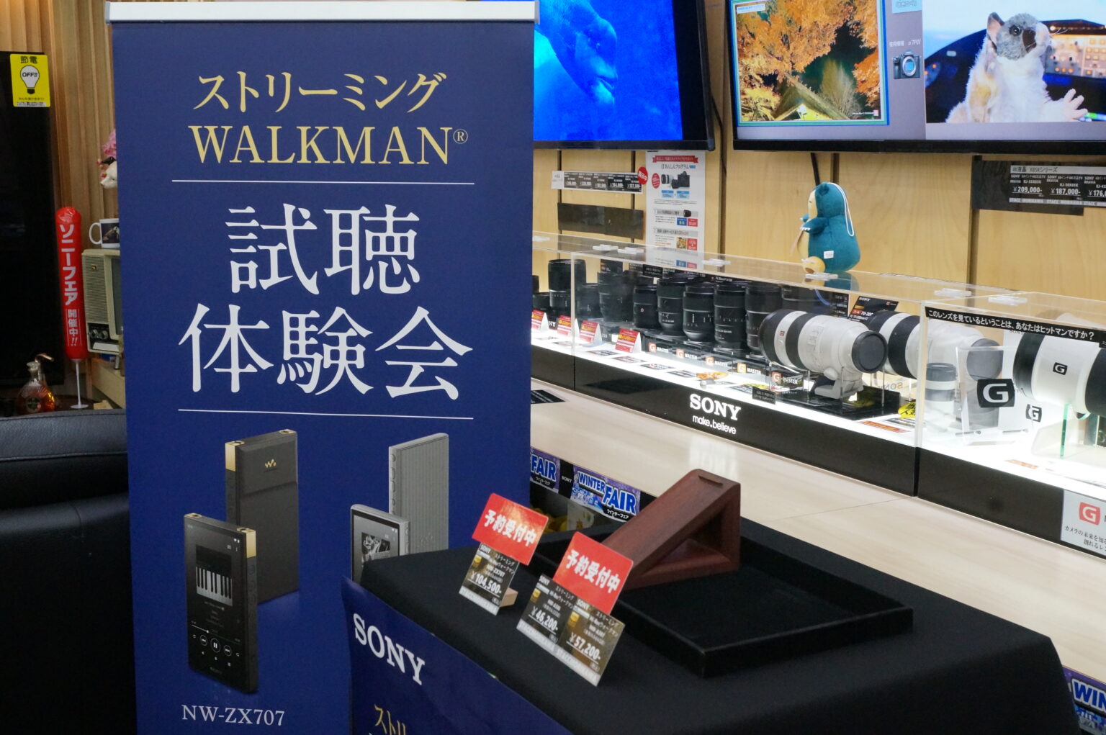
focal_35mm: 45
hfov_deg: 43.6
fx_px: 1381
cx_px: 553
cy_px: 368
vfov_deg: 29.8
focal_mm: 30
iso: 3200
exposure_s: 1/30
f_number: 11
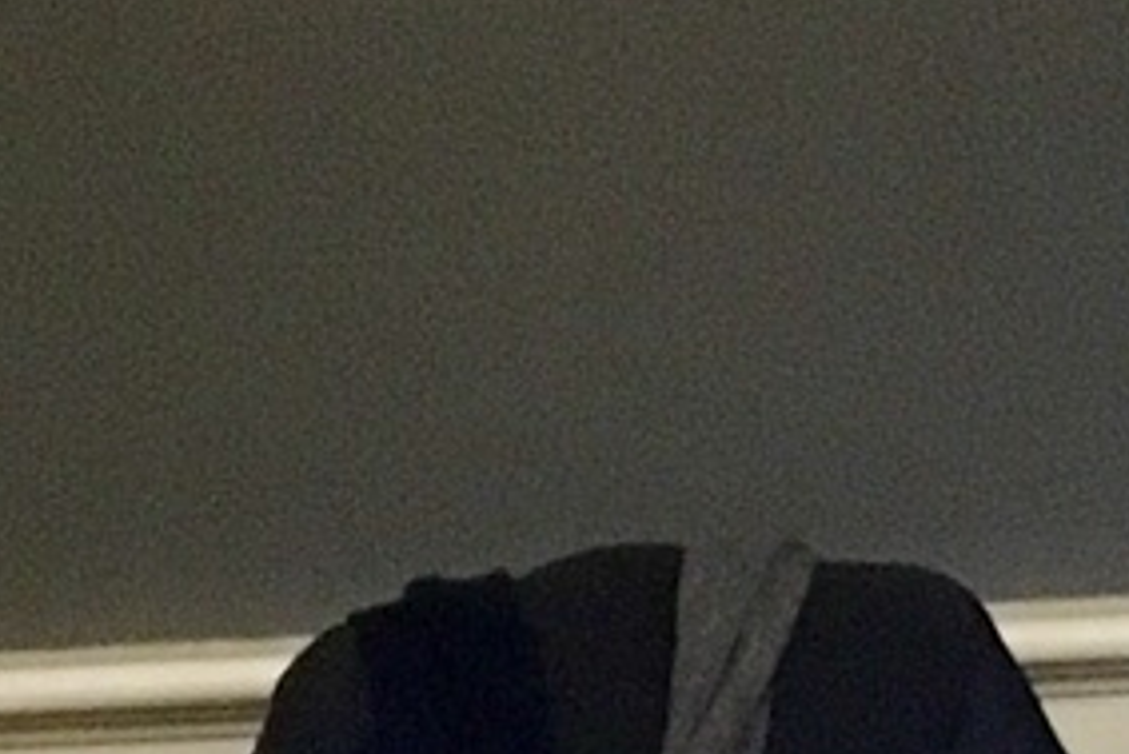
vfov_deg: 6.2
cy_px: 1057
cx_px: 866
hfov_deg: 9.4
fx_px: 6840
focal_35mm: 218
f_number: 2.2
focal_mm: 4.15
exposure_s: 1/15
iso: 320
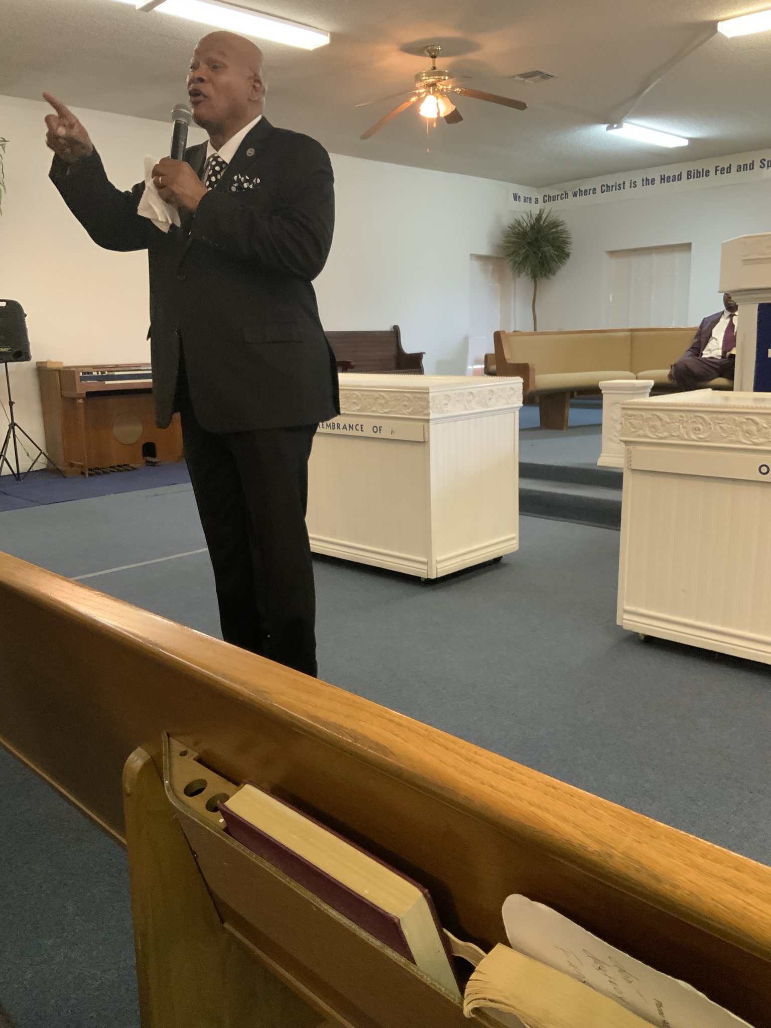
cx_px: 386
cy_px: 514
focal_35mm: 29
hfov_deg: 48.2
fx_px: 861
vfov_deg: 61.7
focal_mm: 3
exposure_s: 1/60
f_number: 1.8
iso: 250
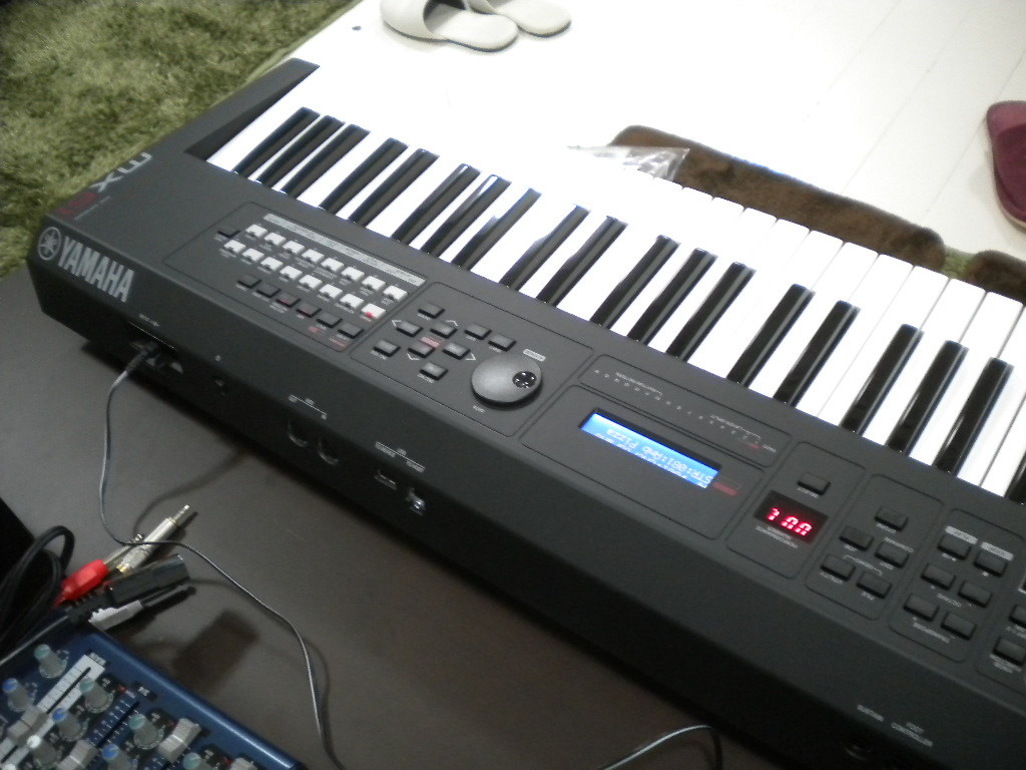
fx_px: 1037
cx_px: 513
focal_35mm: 35
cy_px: 385
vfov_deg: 40.7
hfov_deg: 52.6
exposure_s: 1/17.2
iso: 400
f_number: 3.1
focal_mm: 6.3
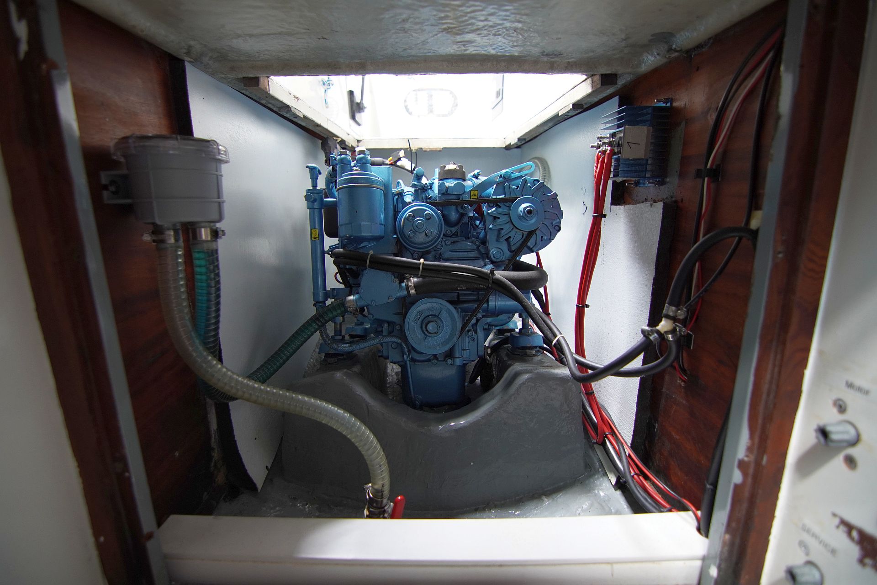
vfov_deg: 72.1
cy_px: 292
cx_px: 438
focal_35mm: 16
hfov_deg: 95.0
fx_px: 402
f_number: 2.8
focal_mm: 11
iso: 640
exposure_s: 1/30
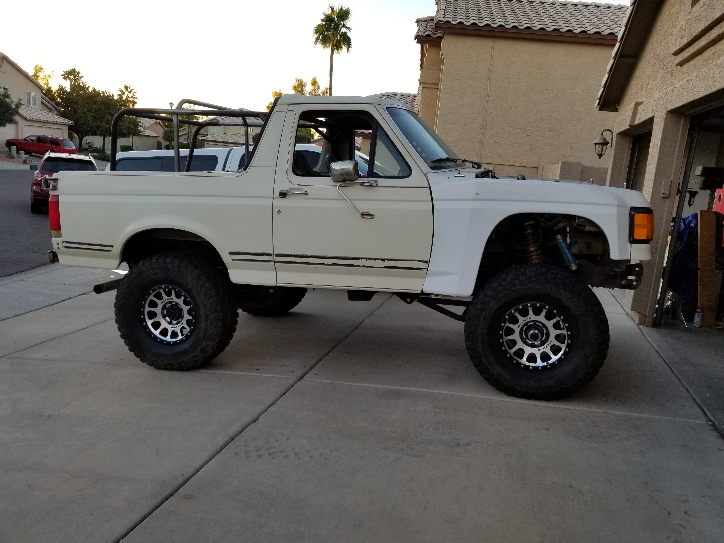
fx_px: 544
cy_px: 272
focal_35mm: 26
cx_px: 362
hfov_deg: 67.3
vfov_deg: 53.1
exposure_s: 1/324
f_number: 1.7
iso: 50
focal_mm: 4.3
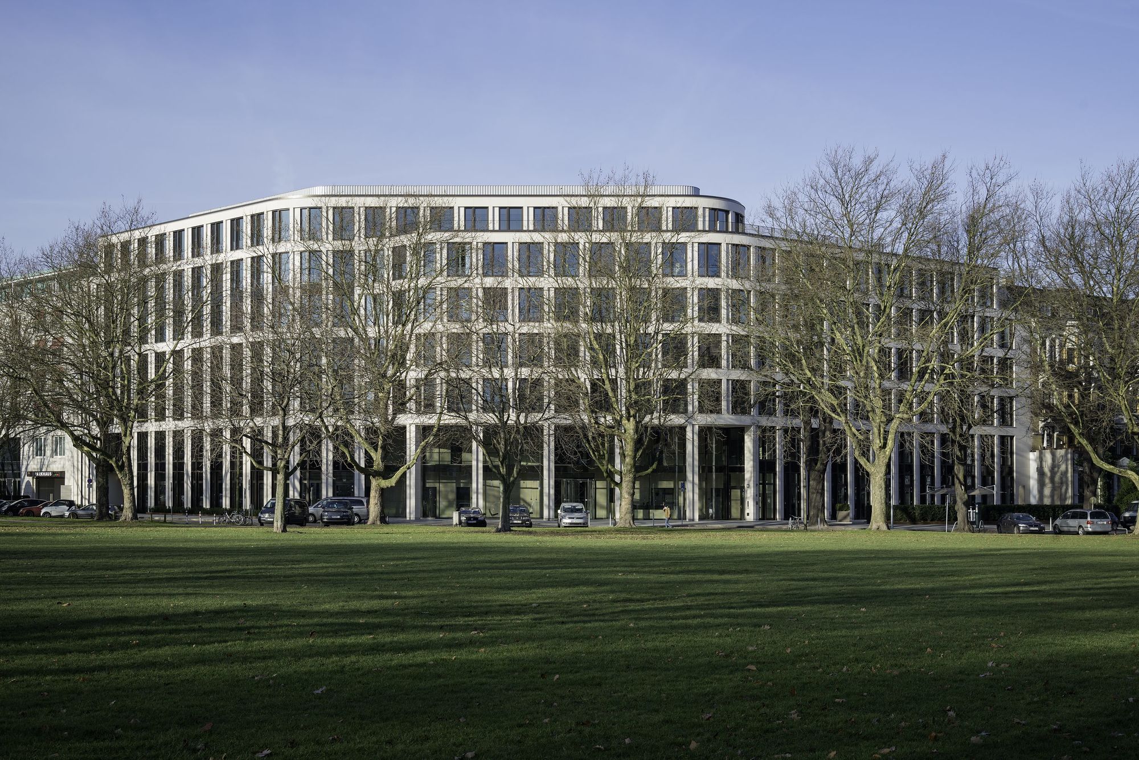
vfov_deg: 30.5
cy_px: 380
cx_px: 570
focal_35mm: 44
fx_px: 1392
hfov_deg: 44.5
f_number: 8
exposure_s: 1/180
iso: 100
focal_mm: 44
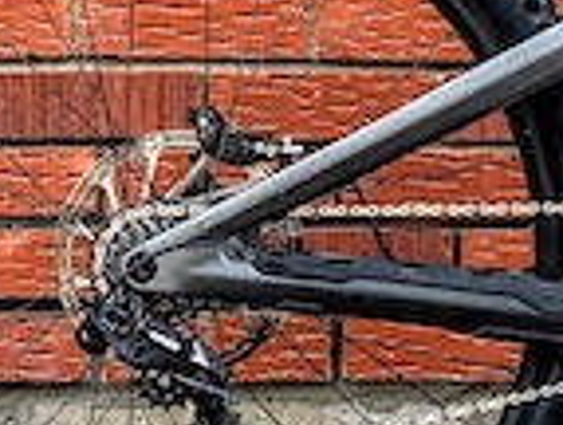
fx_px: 4729
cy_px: -169
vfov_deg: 5.1
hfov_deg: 6.7
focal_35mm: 290
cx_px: 1008
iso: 16
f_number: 2.4
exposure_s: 1/73
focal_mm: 6
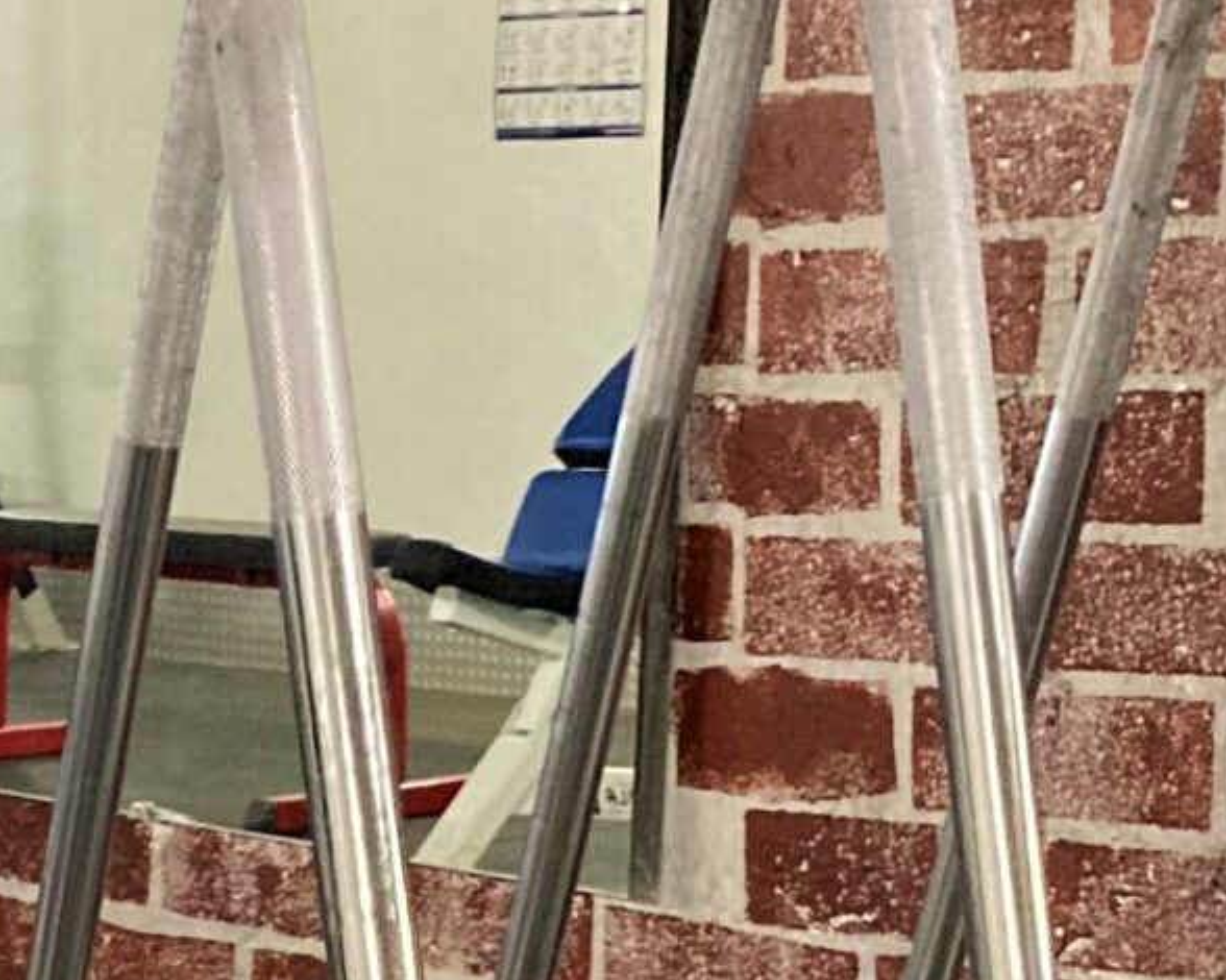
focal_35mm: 119
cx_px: 27
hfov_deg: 15.9
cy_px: 1499
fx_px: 4316
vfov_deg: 12.3
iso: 320
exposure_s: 1/40
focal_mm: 3.99
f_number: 1.8
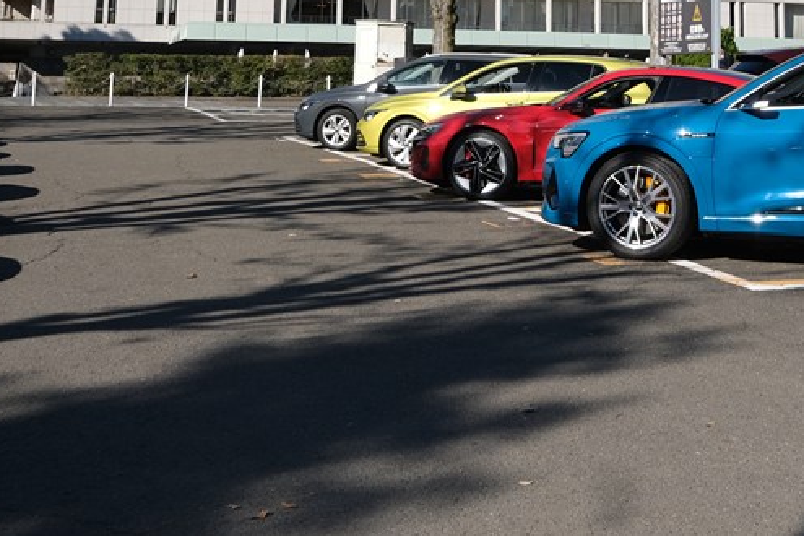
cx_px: 552
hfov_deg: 32.1
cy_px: -131
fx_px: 1385
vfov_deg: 20.3
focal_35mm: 62
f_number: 4.5
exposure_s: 1/1300
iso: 200
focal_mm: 16
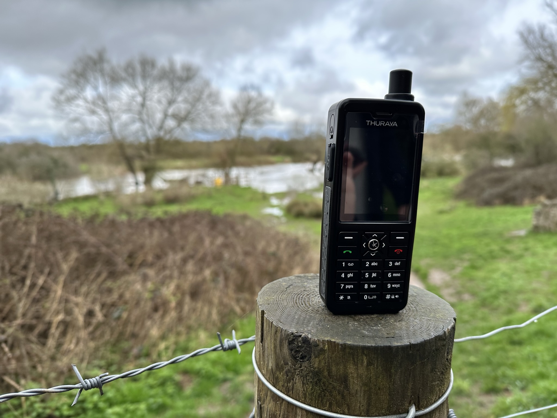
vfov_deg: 56.8
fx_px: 386
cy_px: 209
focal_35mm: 24
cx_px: 278
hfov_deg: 71.6
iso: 80
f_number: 1.78
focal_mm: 6.86
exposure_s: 1/2410
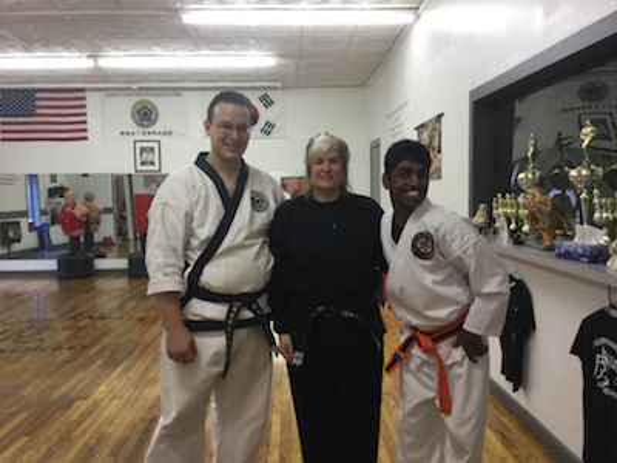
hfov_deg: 58.4
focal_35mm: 31
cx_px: 308
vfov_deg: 45.4
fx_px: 553
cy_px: 232
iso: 80
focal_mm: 3.3
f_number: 2.4
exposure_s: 1/30
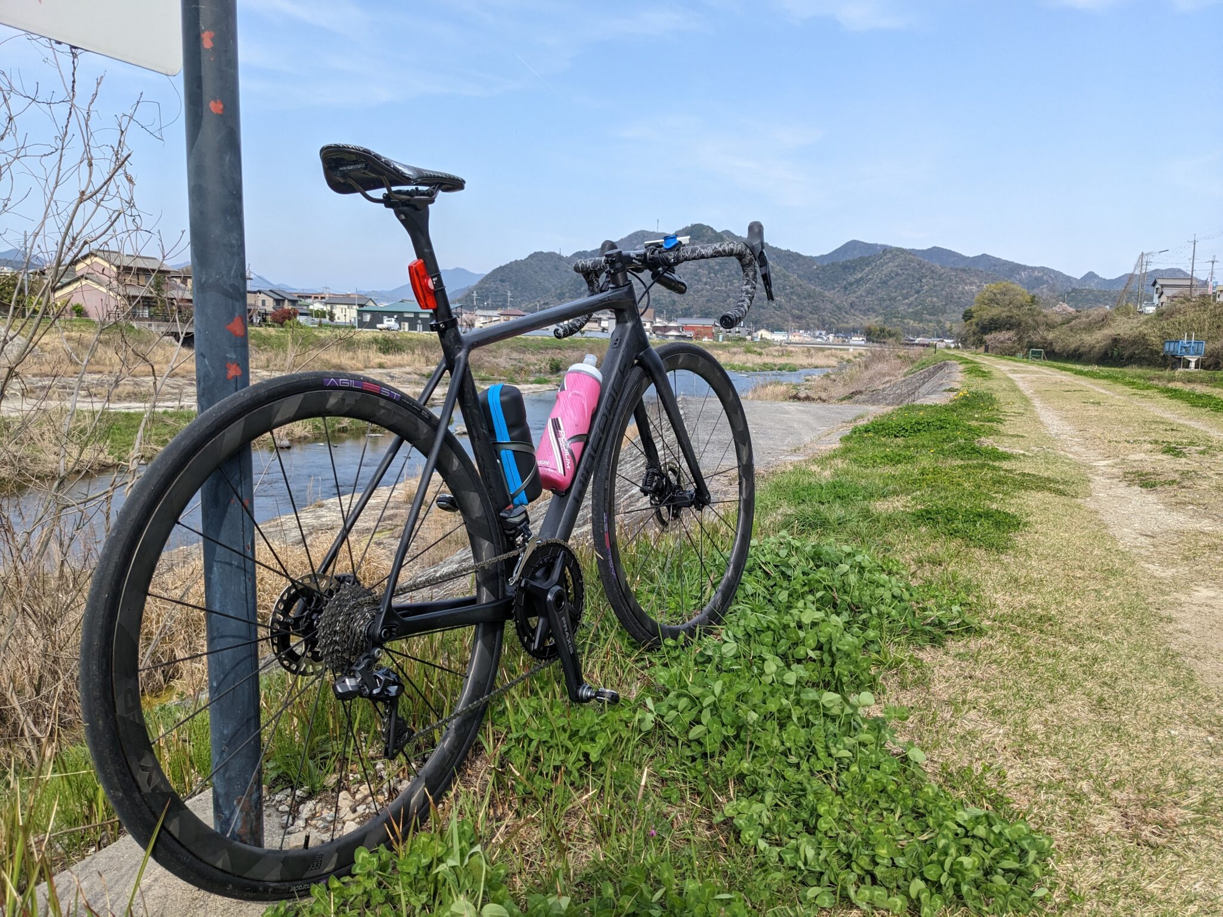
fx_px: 954
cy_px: 458
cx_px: 612
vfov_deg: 51.4
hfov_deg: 65.3
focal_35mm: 27
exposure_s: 1/1949
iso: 61
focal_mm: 4.38
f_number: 1.73
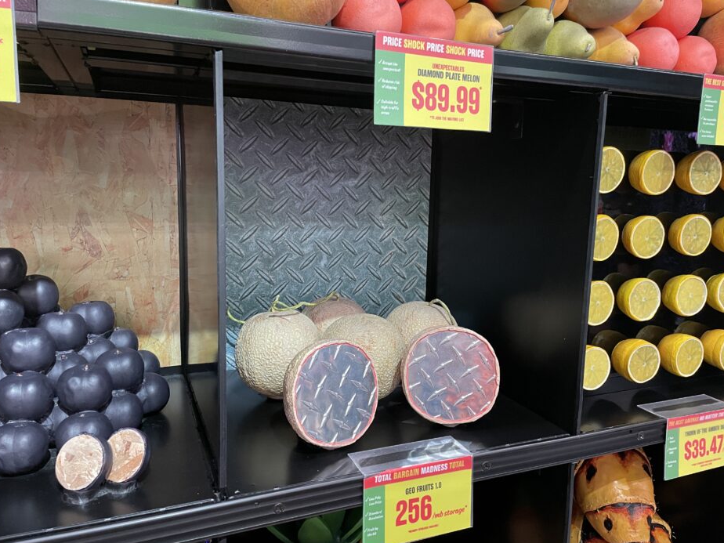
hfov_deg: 65.3
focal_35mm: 27
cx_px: 367
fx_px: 565
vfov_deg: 51.4
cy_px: 270
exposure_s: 1/48
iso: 500
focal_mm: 4.2
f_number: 1.6
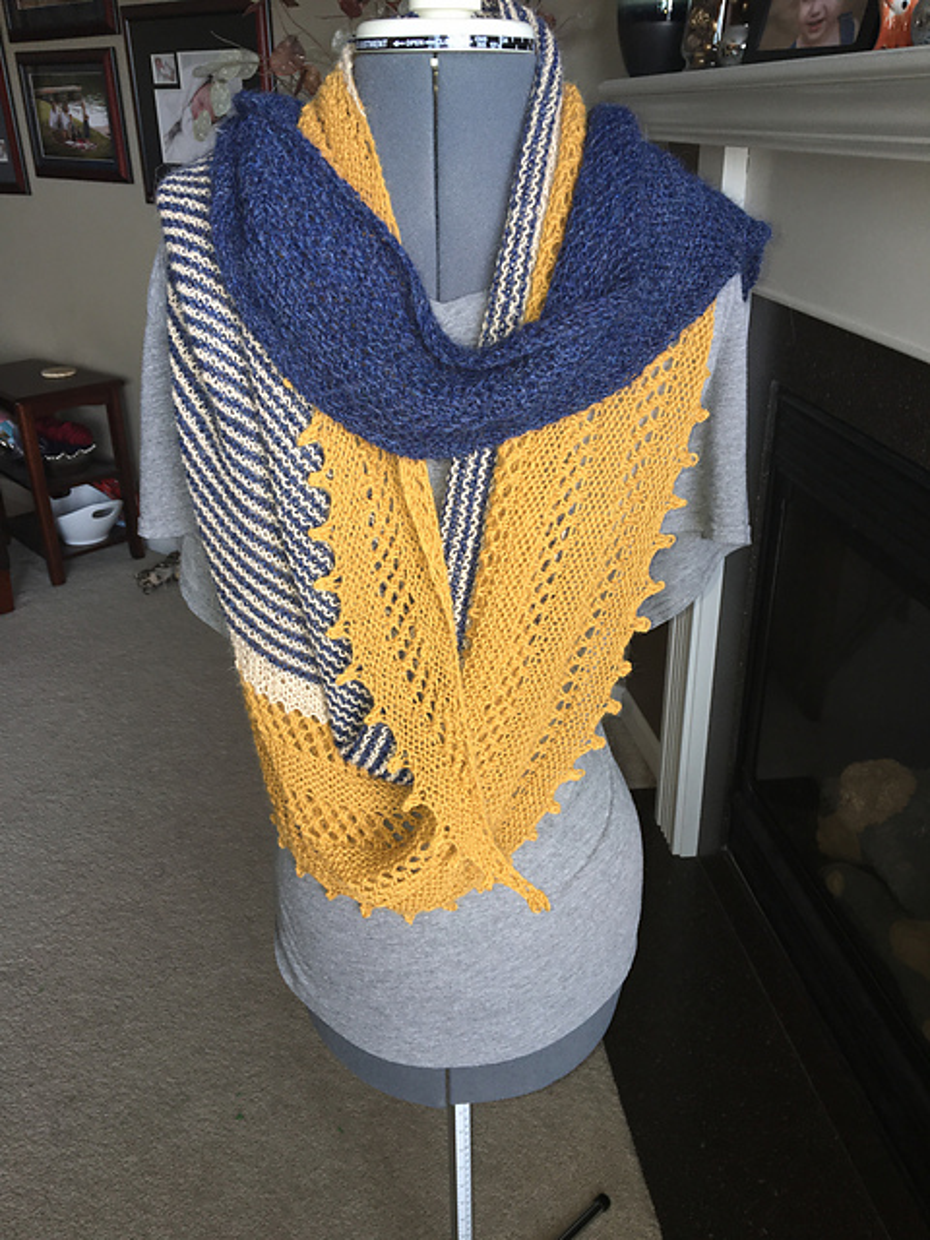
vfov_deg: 61.7
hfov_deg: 48.2
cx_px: 465
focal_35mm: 29
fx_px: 1039
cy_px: 620
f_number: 2.2
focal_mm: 4.15
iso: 32
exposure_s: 1/30
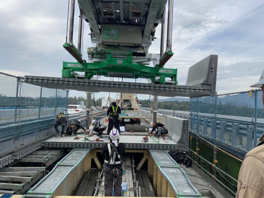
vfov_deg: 48.2
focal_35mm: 29
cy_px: 99
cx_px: 132
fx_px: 221
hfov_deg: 61.7
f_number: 1.8
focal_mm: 3
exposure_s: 1/1121
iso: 16
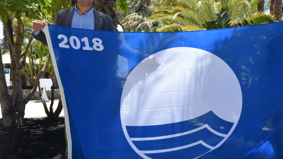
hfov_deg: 41.7
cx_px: 181
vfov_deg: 24.4
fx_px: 368
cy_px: 79
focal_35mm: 49
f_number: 8
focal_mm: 24
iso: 200
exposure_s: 1/250
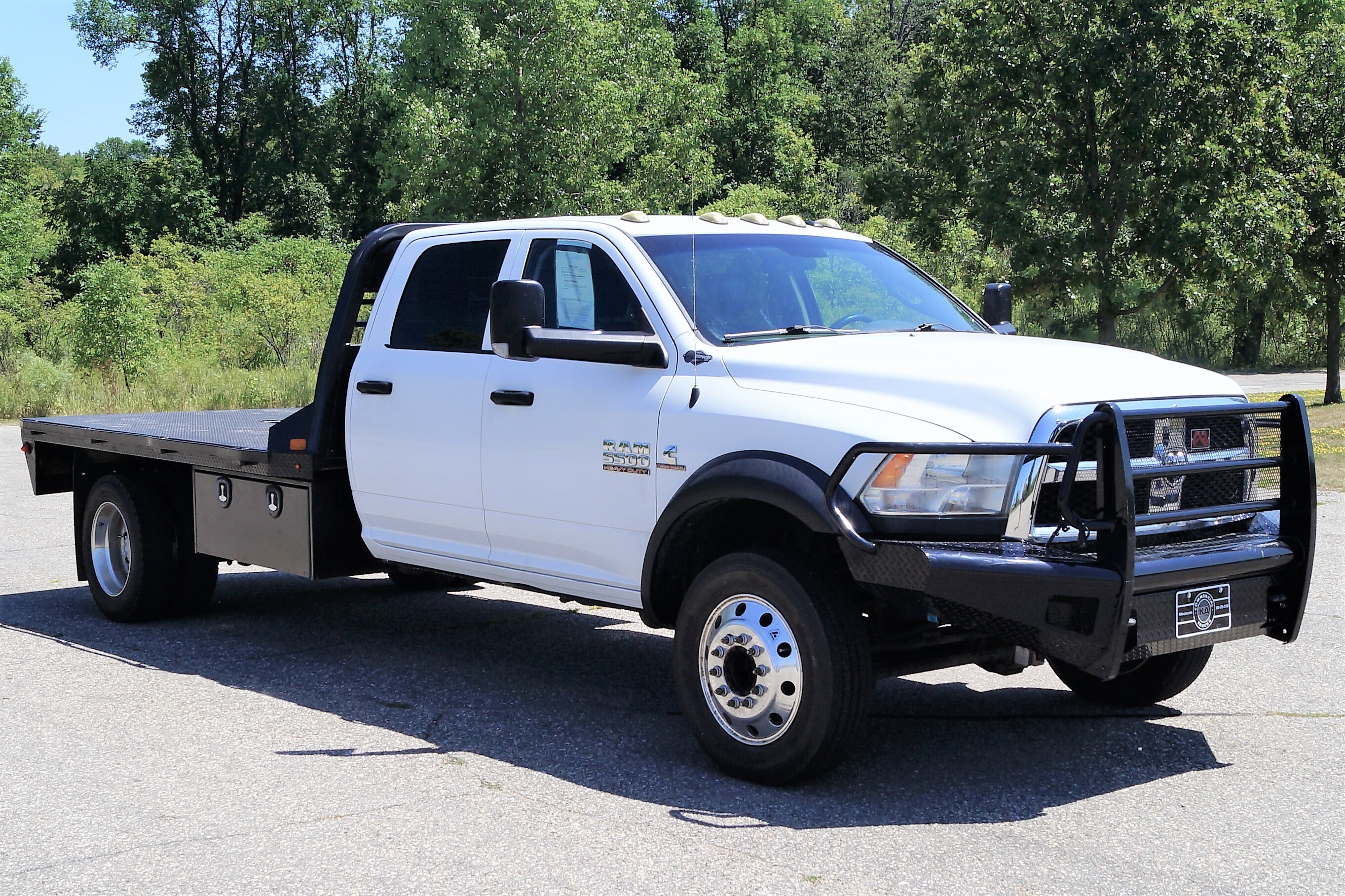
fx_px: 1457
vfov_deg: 34.2
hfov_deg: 49.6
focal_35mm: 39
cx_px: 672
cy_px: 448
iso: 100
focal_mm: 26
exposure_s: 1/200
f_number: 13
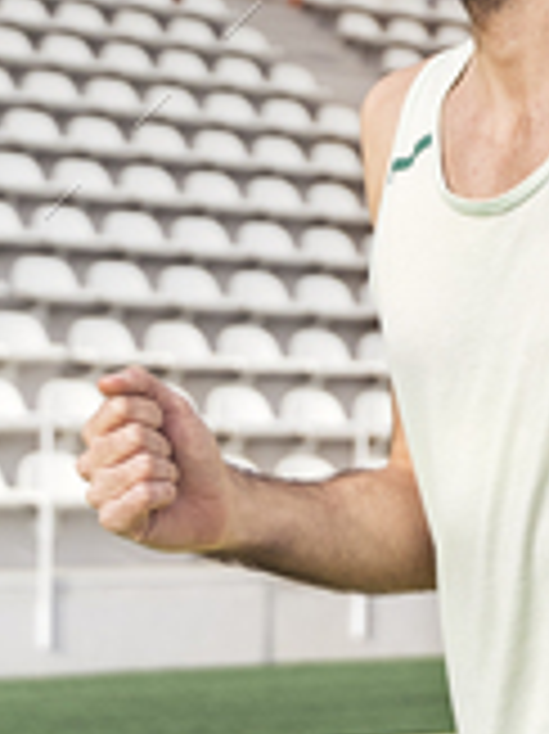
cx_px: 1076
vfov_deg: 15.9
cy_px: 47
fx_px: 2583
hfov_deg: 11.1
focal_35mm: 122
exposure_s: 1/5000
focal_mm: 35
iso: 500
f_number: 2.8
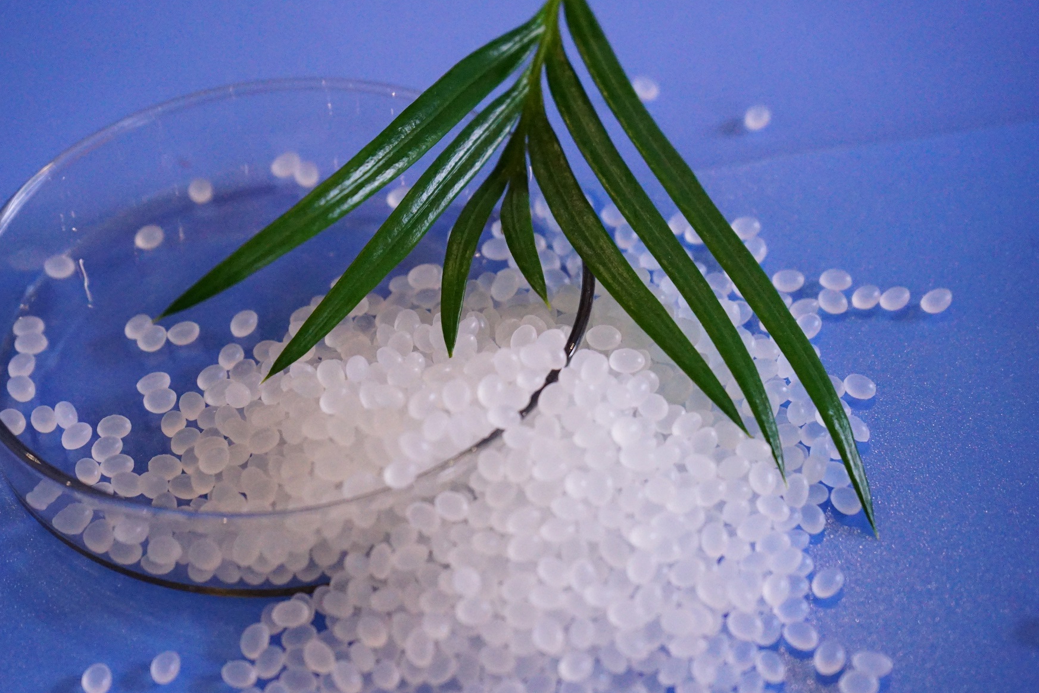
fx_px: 1905
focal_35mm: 66
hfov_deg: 30.5
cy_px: 411
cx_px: 495
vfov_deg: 20.6
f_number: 5.6
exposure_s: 1/125
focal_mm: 48
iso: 5000
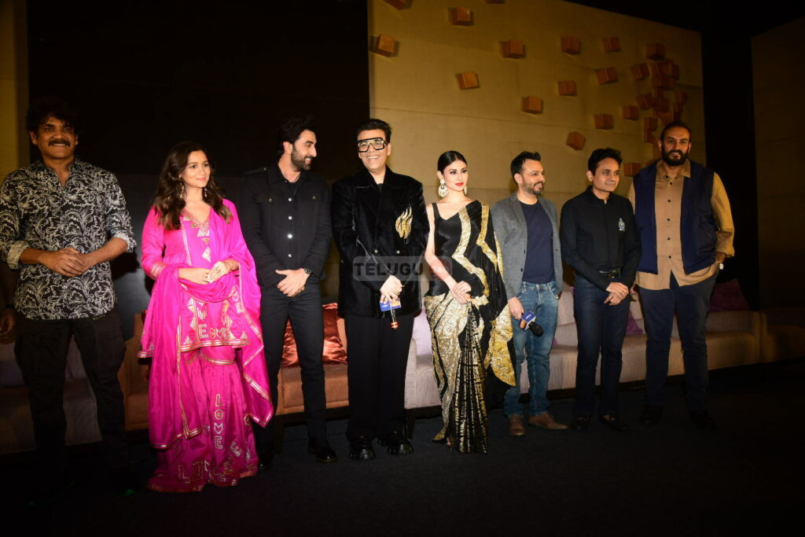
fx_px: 2684
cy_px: 268
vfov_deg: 11.4
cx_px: 402
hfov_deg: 17.1
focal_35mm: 120
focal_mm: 120
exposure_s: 1/125
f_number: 6.3
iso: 500
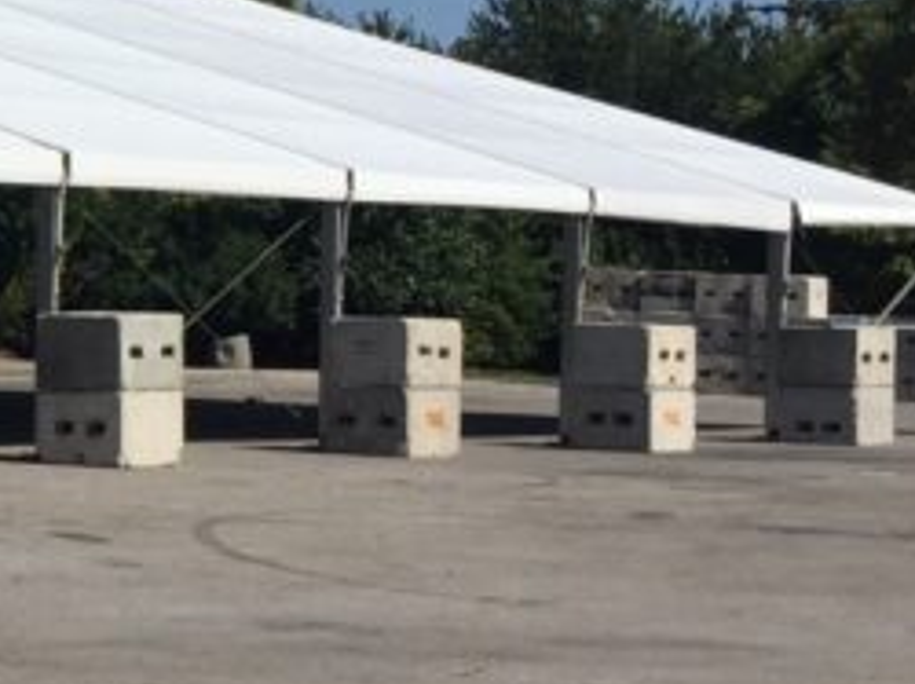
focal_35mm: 119
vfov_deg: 12.4
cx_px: -589
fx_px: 3142
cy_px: 329
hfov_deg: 15.0
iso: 32
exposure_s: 1/4405
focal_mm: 4.15
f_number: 2.2
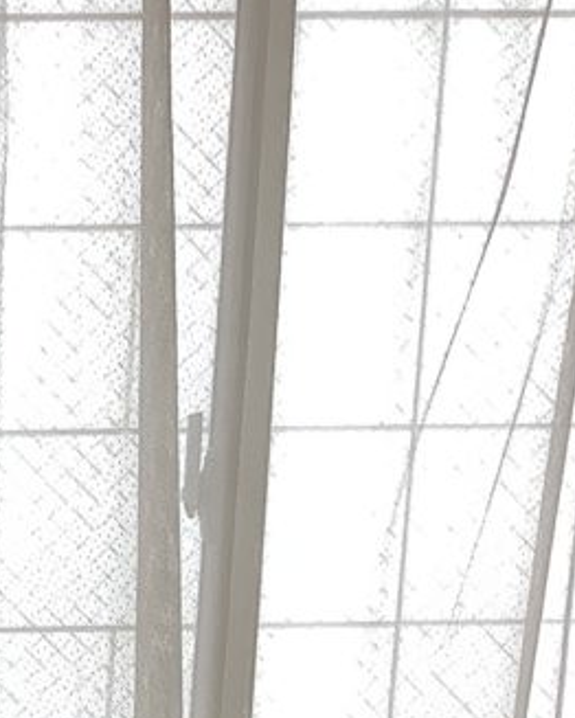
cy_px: 1241
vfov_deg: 12.5
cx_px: -573
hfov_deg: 10.1
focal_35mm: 142
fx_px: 3018
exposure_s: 1/100
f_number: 2.4
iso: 64
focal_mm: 3.3
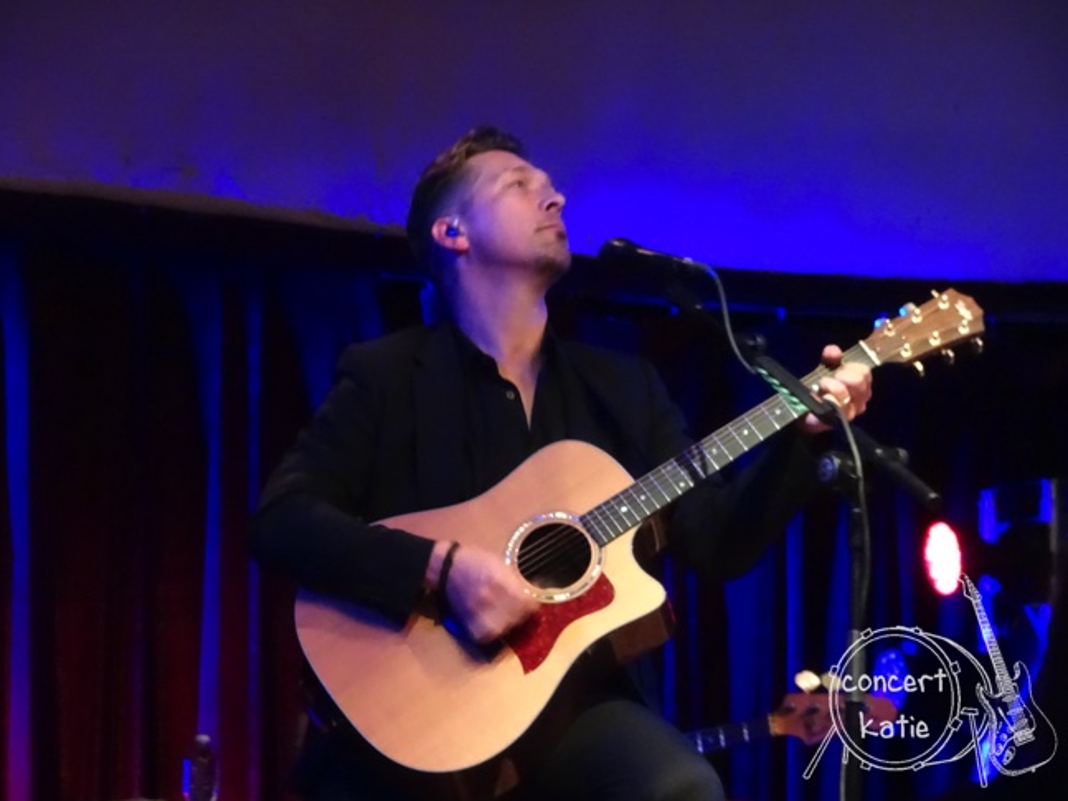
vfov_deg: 7.4
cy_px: 400
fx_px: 6200
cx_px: 535
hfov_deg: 9.8
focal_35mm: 201
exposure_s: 1/25
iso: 2000
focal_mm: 34.17
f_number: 6.3
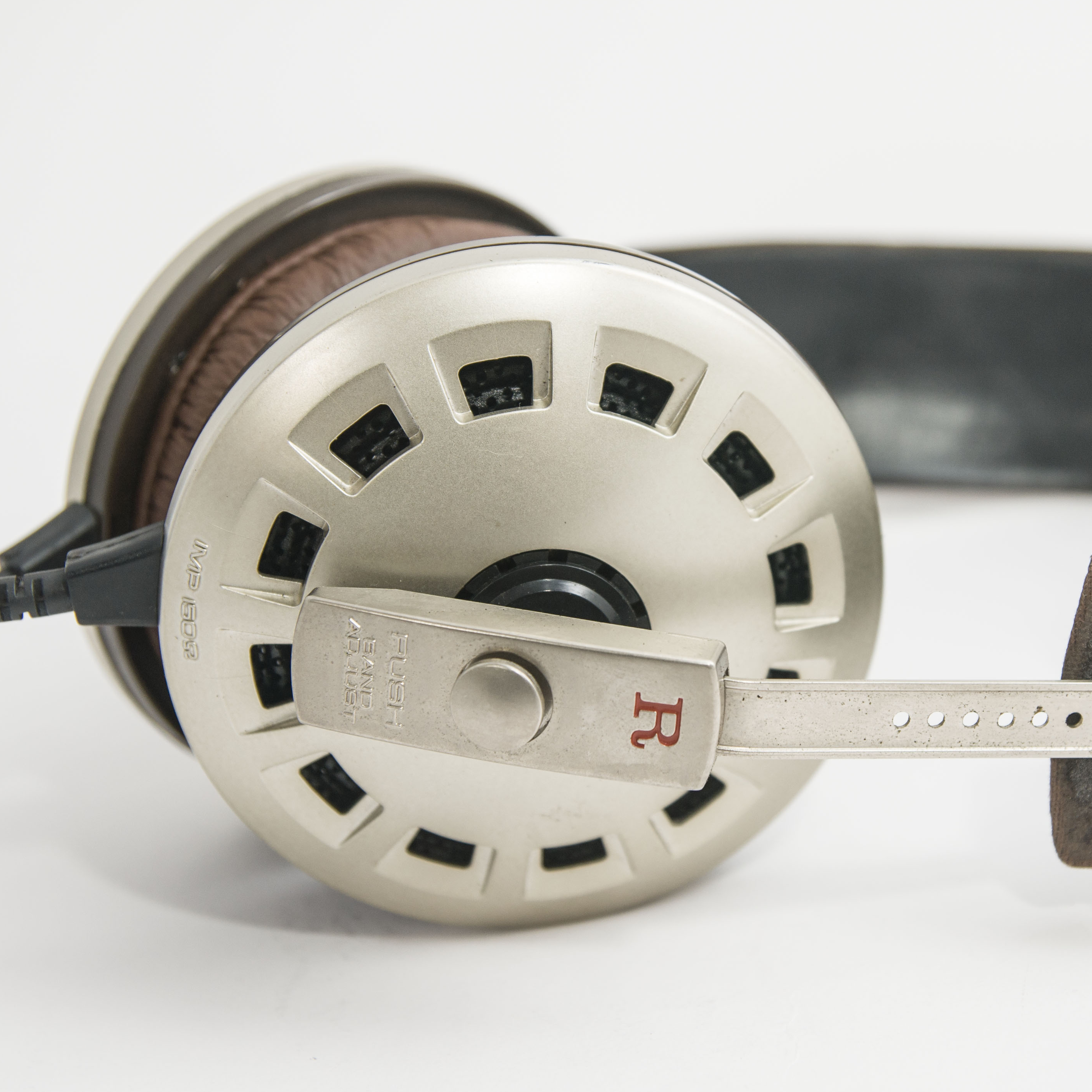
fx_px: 2748
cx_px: 770
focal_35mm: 77
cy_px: 544
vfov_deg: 22.5
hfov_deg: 22.3
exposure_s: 1/60
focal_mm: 40
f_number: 4
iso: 200
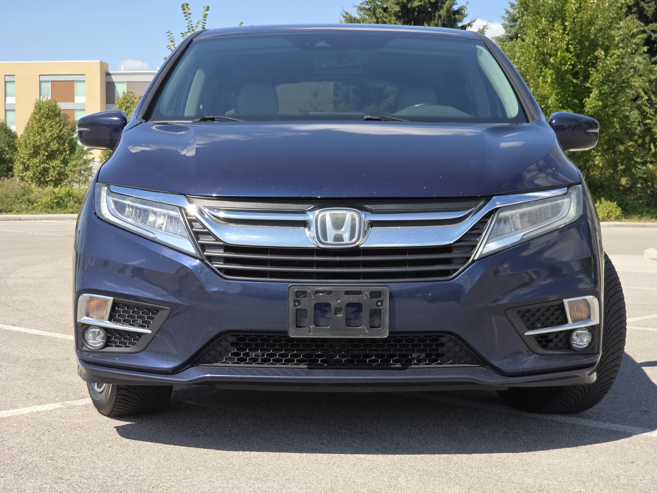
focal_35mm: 69
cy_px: 246
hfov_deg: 28.2
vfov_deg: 21.3
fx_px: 1310
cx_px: 328
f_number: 2.4
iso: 50
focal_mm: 7.9
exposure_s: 1/1290
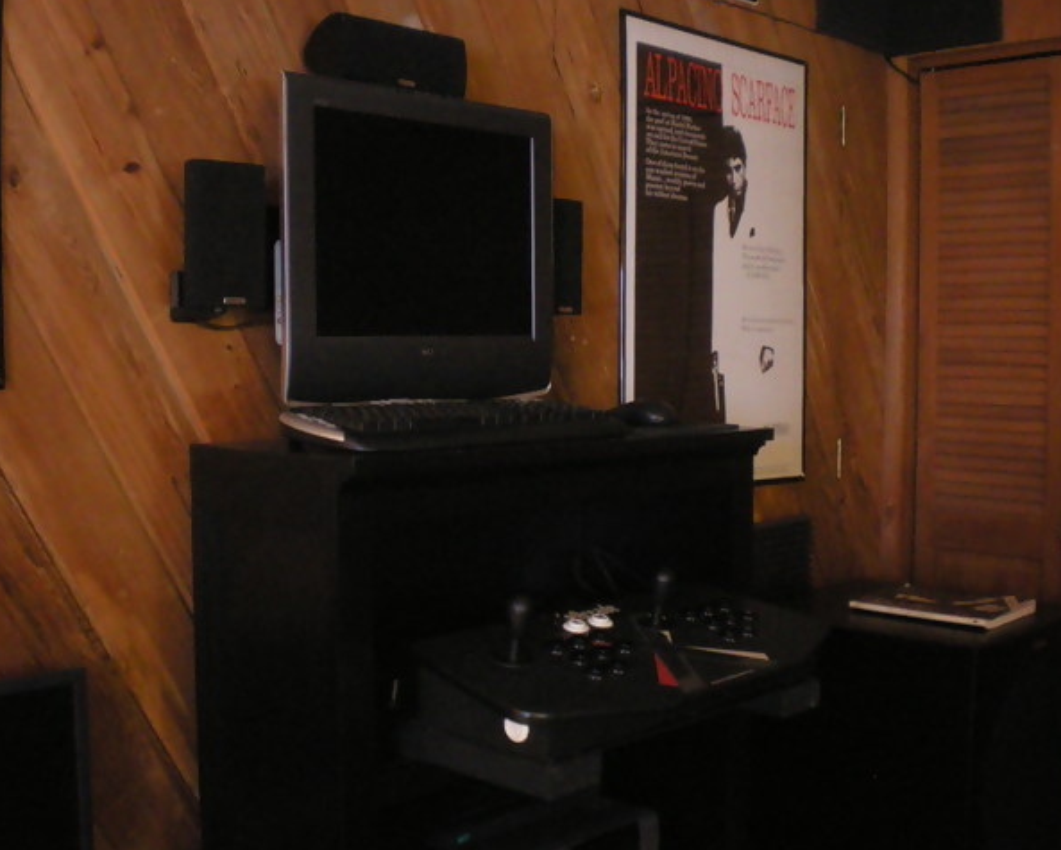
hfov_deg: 45.8
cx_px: 535
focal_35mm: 40
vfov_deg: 37.4
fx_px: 1257
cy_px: 424
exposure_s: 1
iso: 640
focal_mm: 6.3
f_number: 3.1
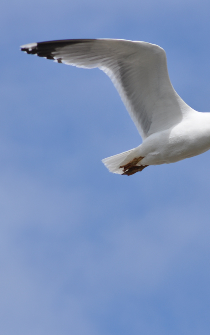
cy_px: 168
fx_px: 4116
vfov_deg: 4.7
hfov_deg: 2.9
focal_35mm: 450
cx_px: 156
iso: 200
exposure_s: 1/1000
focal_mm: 195
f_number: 7.1
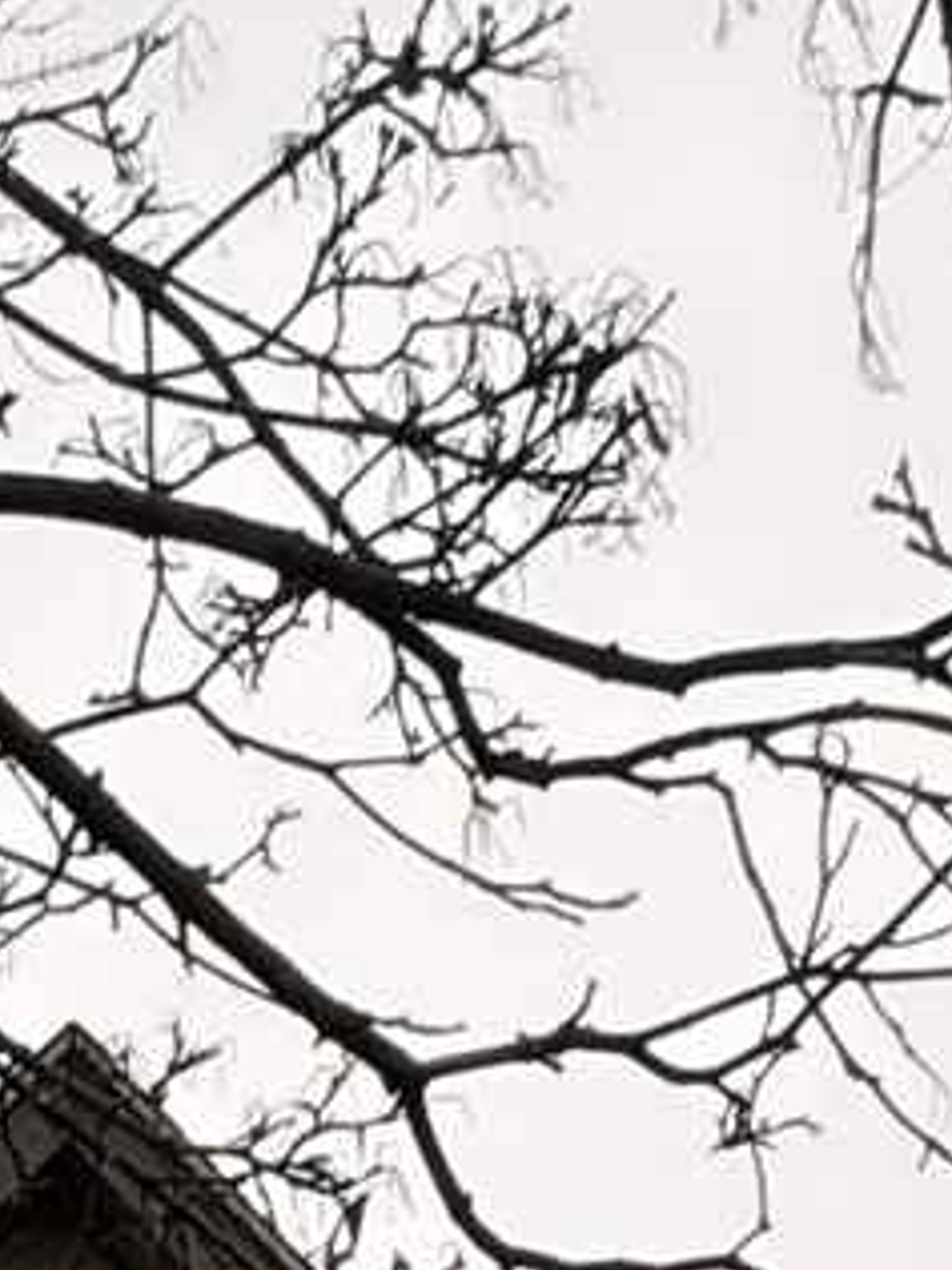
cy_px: 3782
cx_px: -599
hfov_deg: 13.4
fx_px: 3740
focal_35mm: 102
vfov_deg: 11.4
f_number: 2.2
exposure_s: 1/99
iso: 64
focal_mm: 2.22
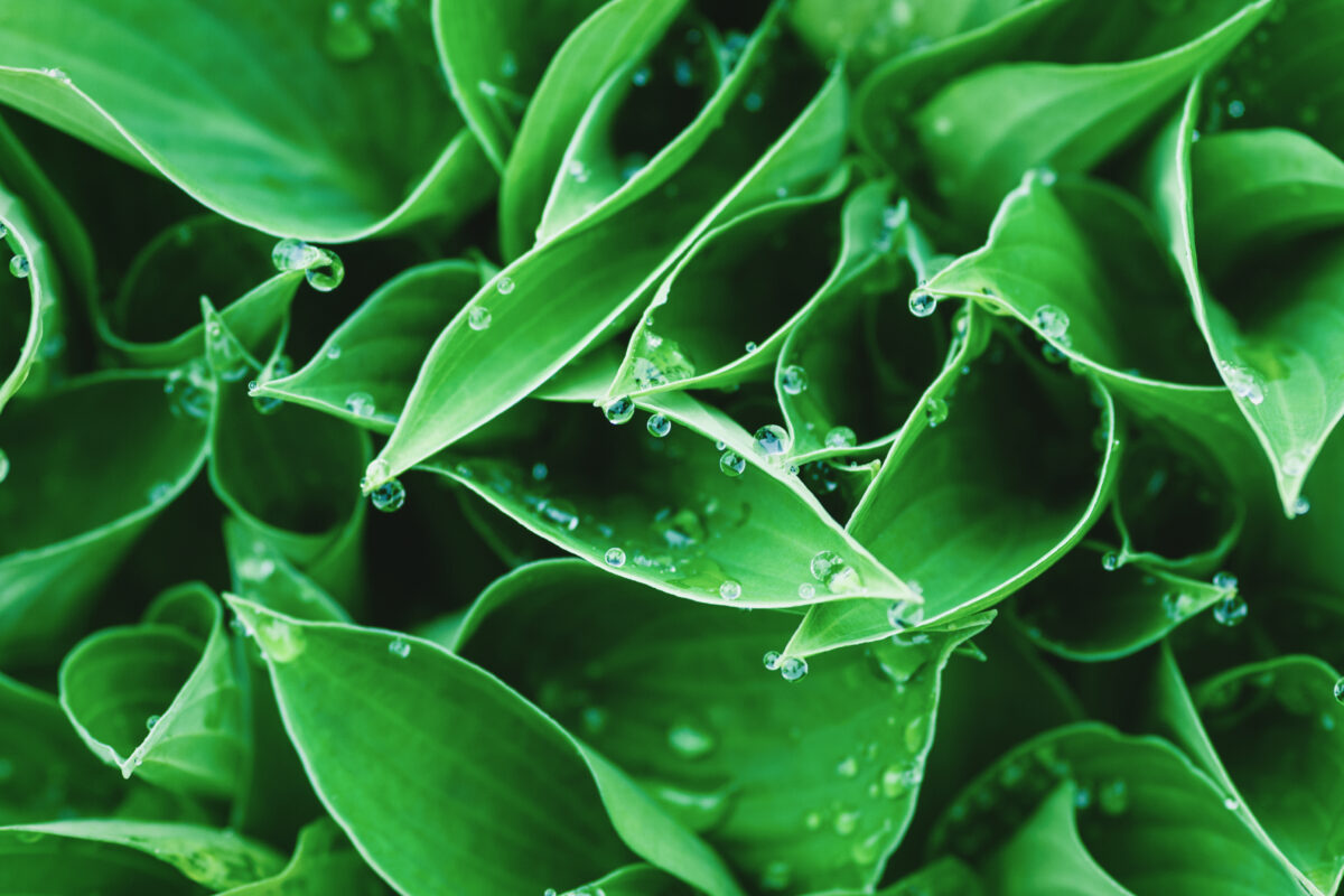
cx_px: 672
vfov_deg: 8.7
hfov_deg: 13.0
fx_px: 5880
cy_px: 448
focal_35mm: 158
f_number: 5.6
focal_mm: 105
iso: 100
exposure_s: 1/15
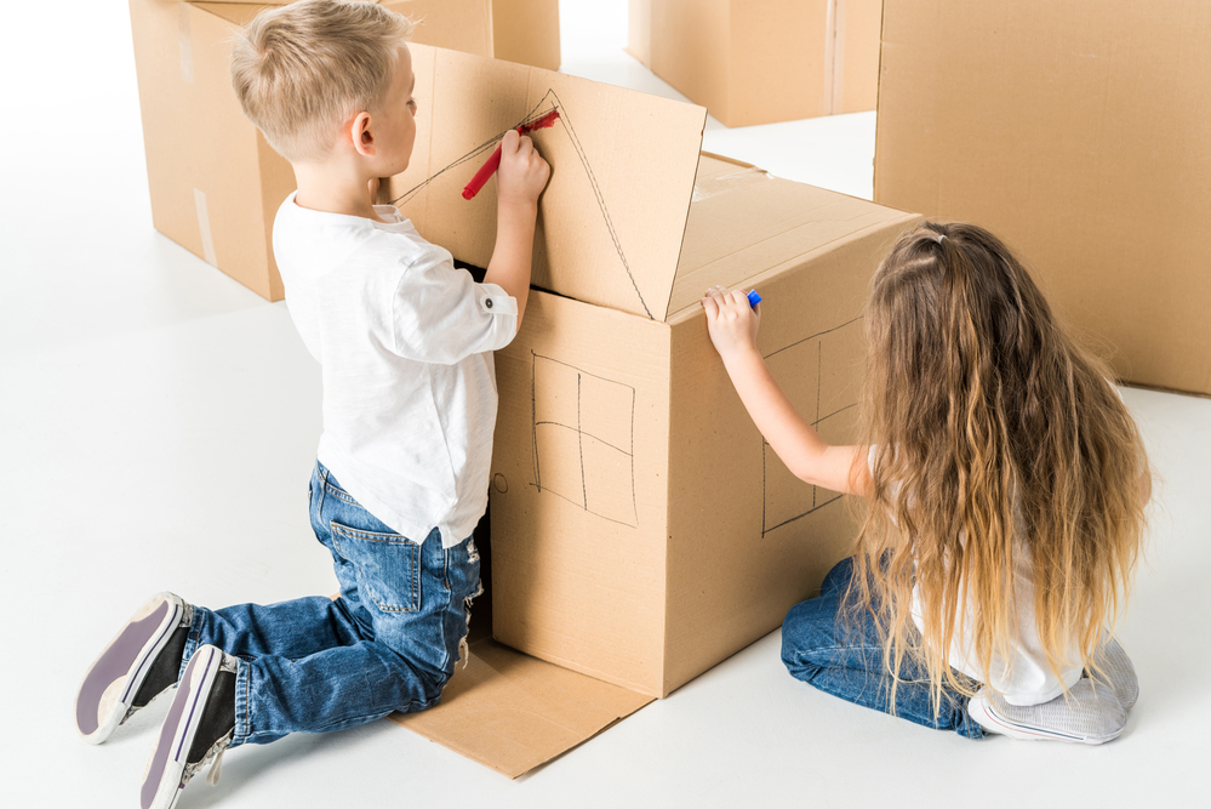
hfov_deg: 33.4
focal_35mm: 60
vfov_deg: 22.6
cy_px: 404
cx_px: 606
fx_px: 2019
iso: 100
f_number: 9
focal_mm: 60
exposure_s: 1/125
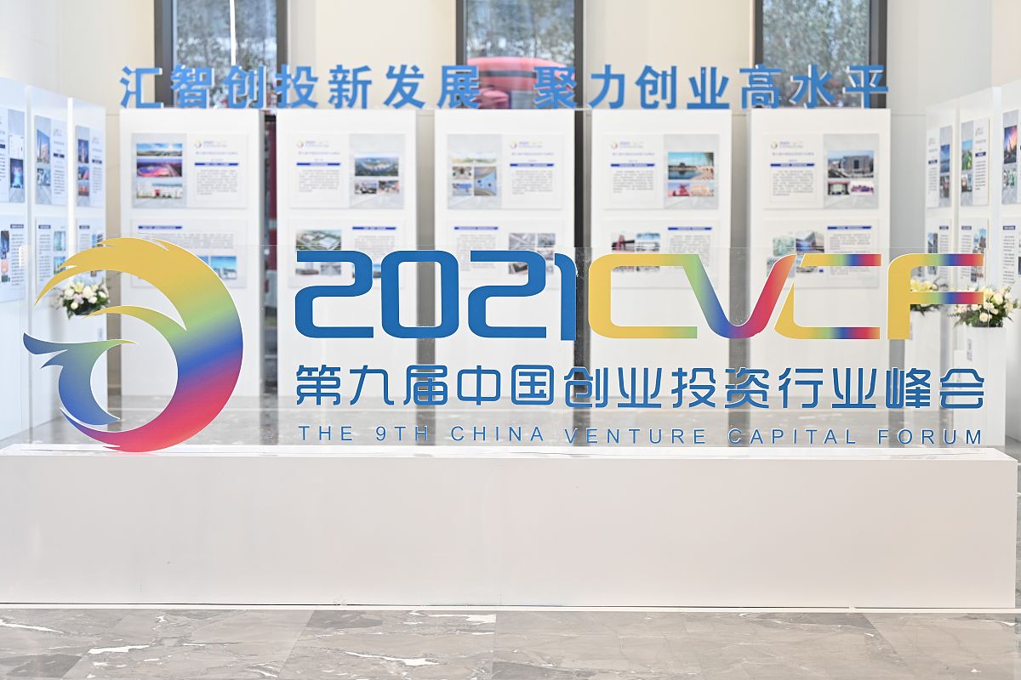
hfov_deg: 28.8
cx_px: 510
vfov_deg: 19.5
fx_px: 1985
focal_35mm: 70
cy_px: 340
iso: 400
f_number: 2.8
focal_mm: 70
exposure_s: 1/200
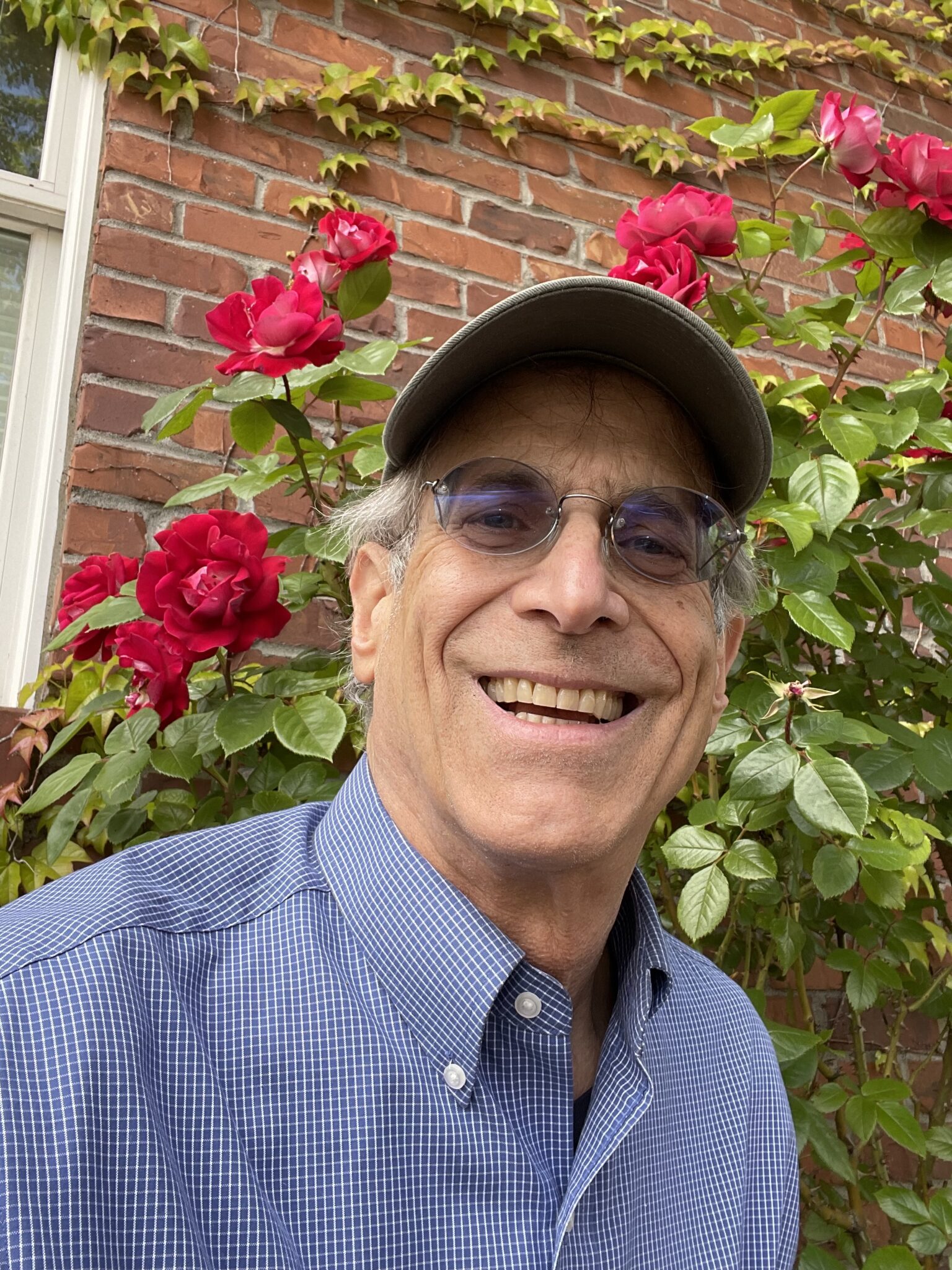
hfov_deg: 46.8
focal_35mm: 30
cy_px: 635
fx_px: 1100
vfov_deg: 60.0
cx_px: 476
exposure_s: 1/121
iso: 32
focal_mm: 2.71
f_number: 2.2
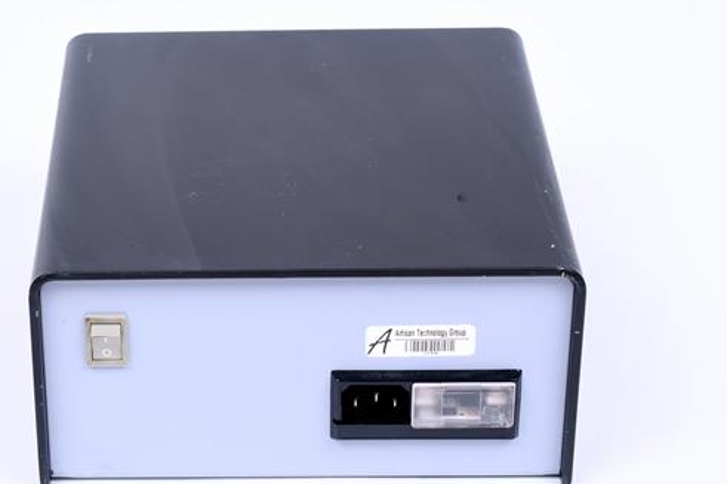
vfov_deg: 17.7
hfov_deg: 26.3
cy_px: 263
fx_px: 1554
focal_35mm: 77
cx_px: 290
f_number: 13
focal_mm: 42
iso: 200
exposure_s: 1/200
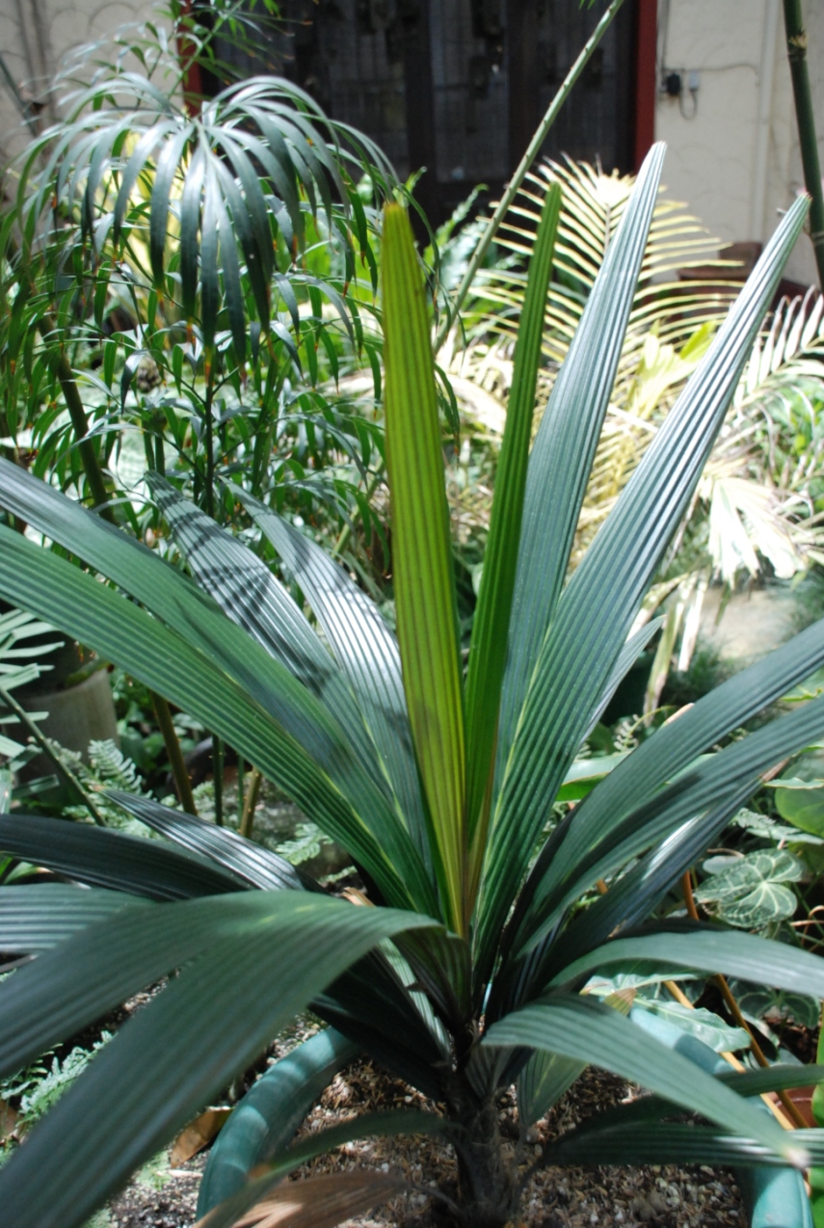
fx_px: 1230
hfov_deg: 37.0
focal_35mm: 36
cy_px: 614
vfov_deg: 53.0
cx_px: 412
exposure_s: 1/250
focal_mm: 24
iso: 800
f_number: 4
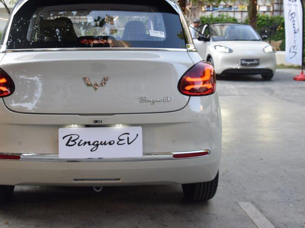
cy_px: 91
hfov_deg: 35.3
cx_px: 105
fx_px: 476
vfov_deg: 27.0
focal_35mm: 54
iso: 400
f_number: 5.6
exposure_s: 1/125
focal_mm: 24
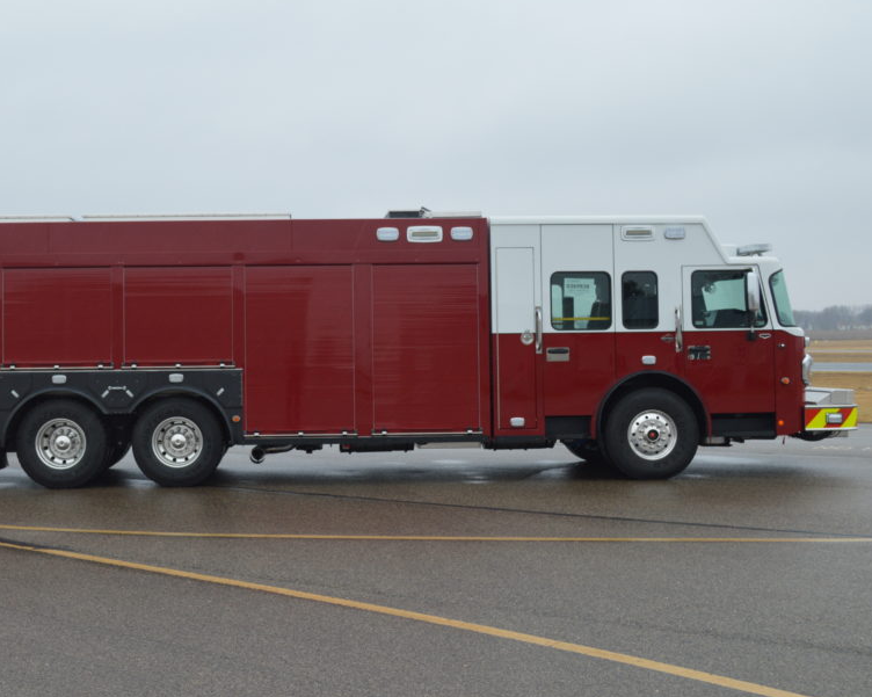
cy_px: 315
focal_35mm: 46
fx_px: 1187
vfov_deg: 32.7
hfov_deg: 40.0
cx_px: 313
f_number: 5.6
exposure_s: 1/125
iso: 250
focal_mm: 24
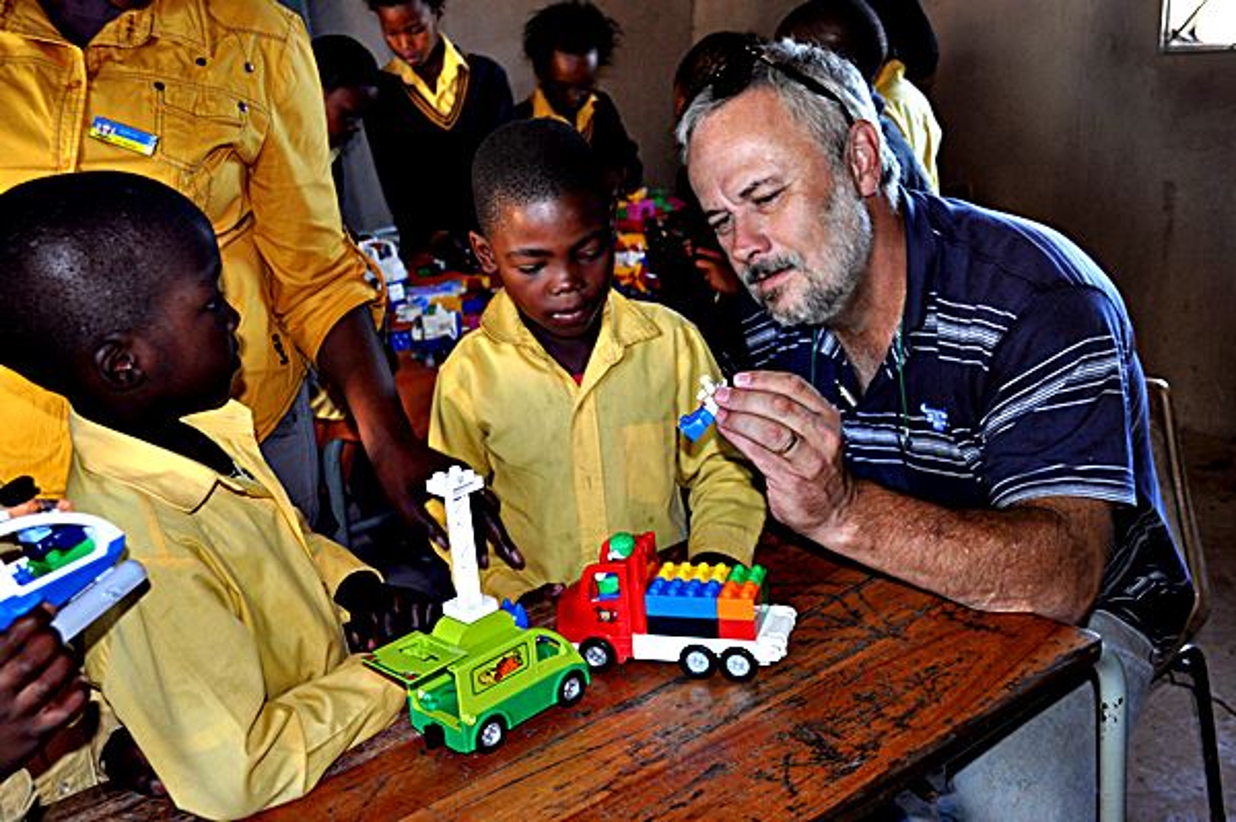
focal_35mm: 39
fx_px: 1338
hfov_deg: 49.6
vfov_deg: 34.2
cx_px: 618
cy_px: 411
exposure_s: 1/60
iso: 800
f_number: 4.2
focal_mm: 26
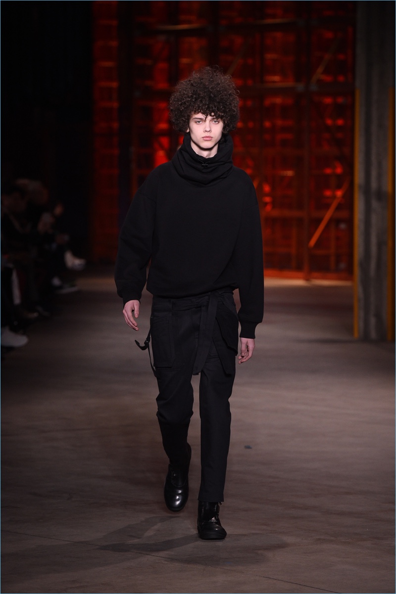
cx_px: 198
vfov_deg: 11.1
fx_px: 3054
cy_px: 297
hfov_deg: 7.4
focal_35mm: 185
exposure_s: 1/500
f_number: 4.5
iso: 2500
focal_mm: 185
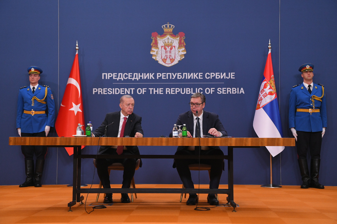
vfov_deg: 23.4
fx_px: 543
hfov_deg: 34.5
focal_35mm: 58
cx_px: 168
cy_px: 112
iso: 3200
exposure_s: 1/500
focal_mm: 58
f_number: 4
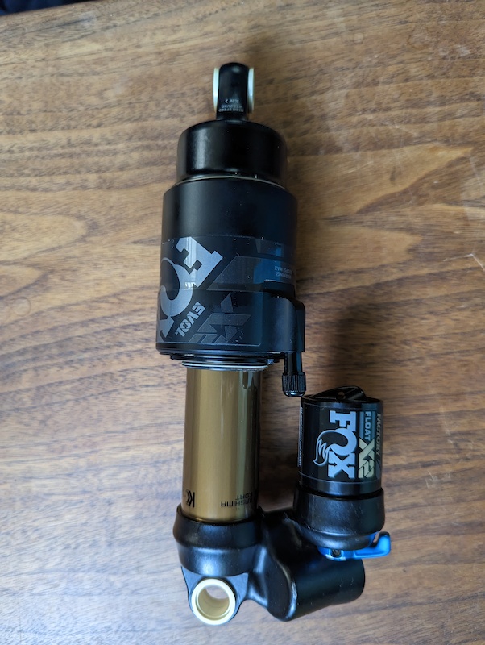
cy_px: 322
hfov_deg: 56.9
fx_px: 447
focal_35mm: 24
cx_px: 242
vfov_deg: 71.5
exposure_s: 1/59.4
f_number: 1.85
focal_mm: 6.81
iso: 657
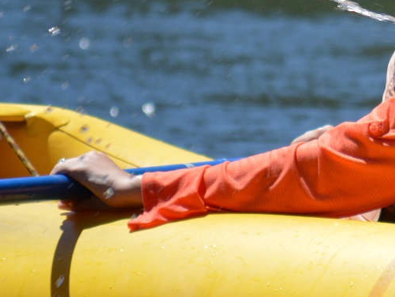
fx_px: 11847
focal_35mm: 1038
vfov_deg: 1.4
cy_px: 24
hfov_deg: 1.9
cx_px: 537
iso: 100
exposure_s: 1/320
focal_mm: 200
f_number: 6.3
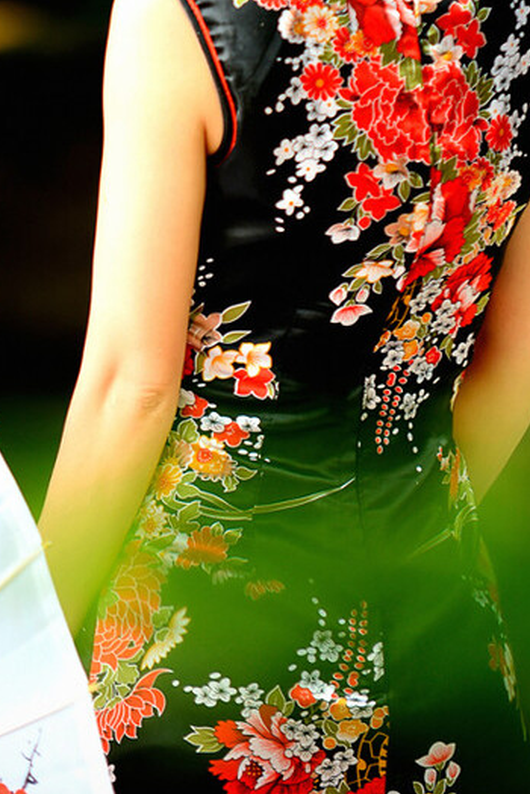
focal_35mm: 389
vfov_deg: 5.3
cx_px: 136
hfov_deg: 3.5
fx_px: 8578
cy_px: 117
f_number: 2.8
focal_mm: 170
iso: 100
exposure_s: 1/200
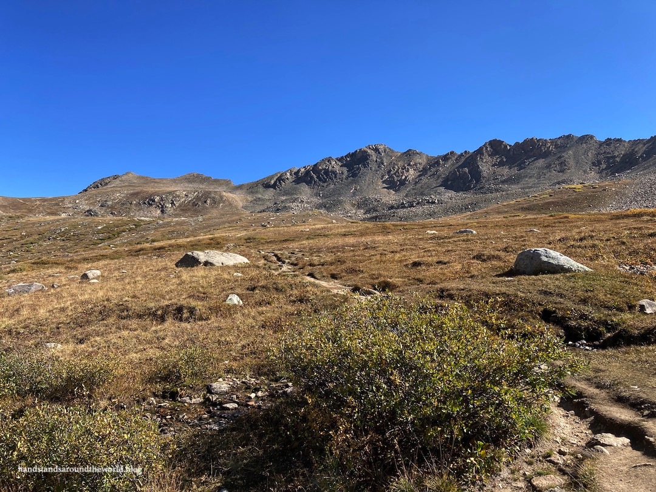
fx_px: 531
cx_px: 328
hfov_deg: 63.4
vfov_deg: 49.7
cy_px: 246
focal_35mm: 28
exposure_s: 1/1130
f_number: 1.8
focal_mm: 3.99
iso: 20
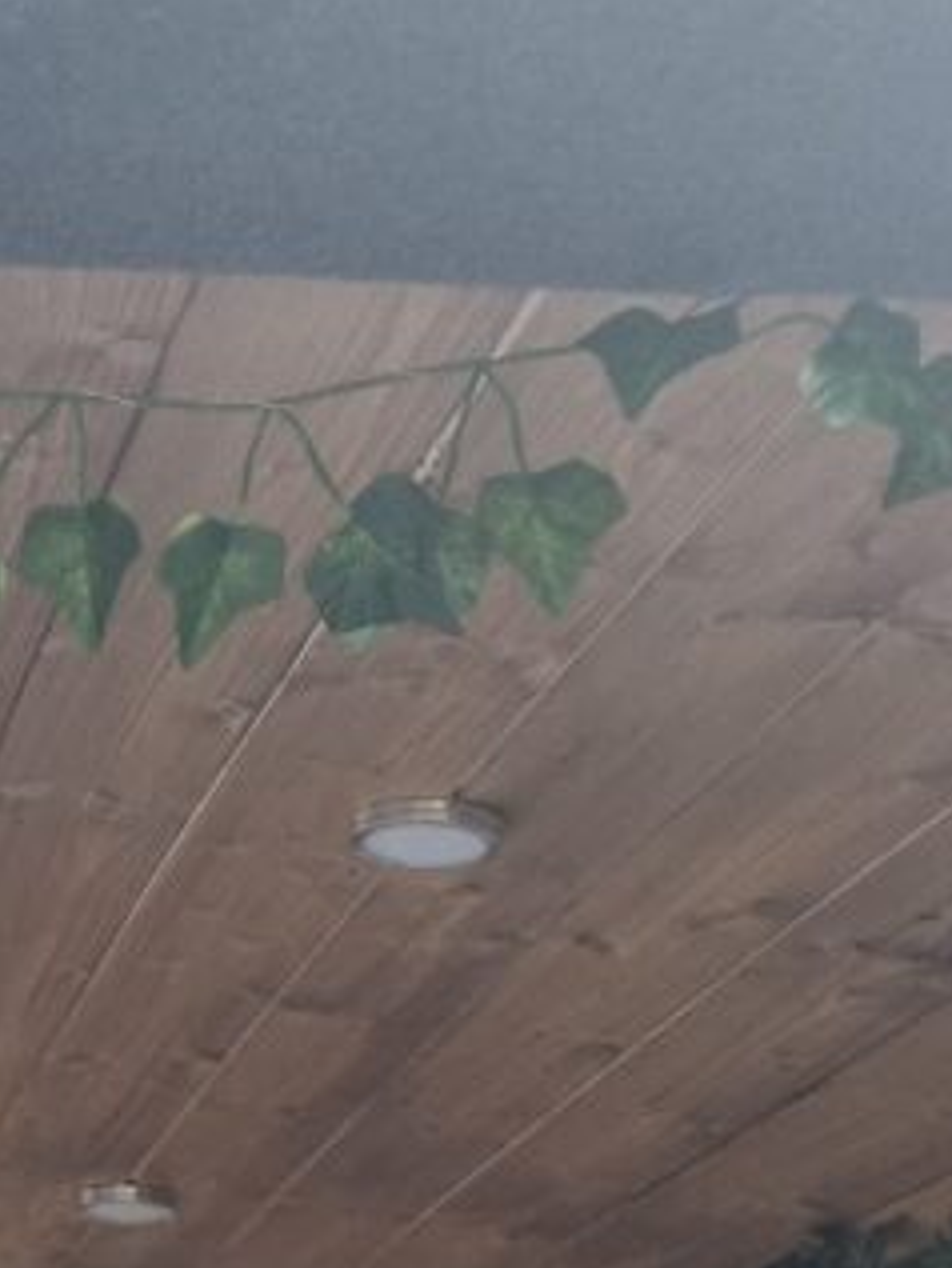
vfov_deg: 20.7
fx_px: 3078
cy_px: 1752
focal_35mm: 84
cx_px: -392
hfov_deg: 16.3
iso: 160
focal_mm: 5.4
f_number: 1.8
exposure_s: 1/100
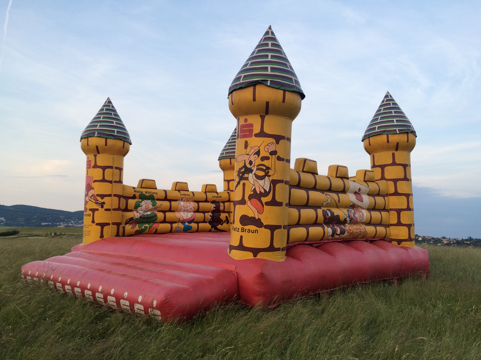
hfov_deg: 61.7
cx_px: 240
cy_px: 180
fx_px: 403
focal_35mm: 29
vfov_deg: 48.2
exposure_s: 1/178
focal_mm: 4.15
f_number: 2.2
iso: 32
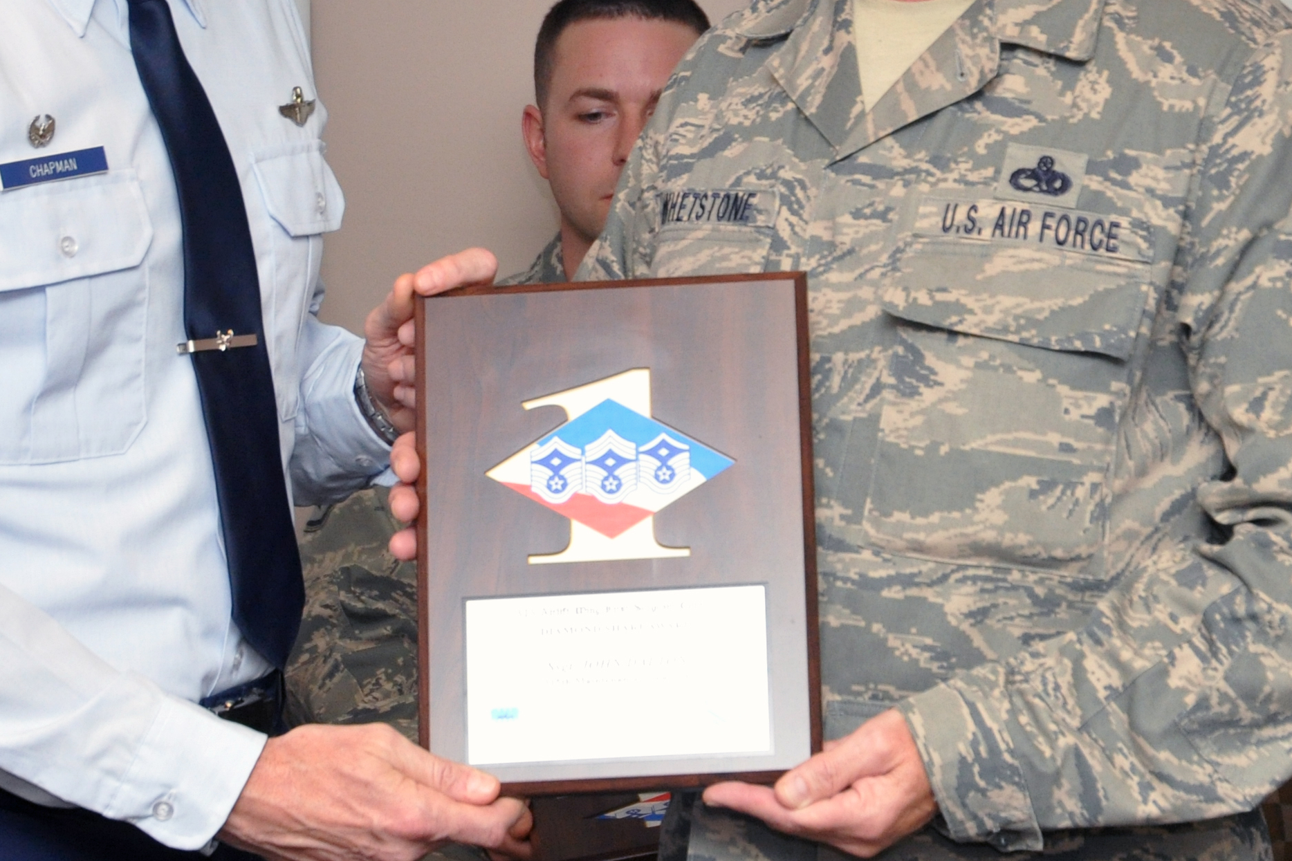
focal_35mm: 172
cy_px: 169
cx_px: 885
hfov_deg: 11.9
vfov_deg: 8.0
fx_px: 6172
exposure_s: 1/60
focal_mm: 50
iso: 800
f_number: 4.5
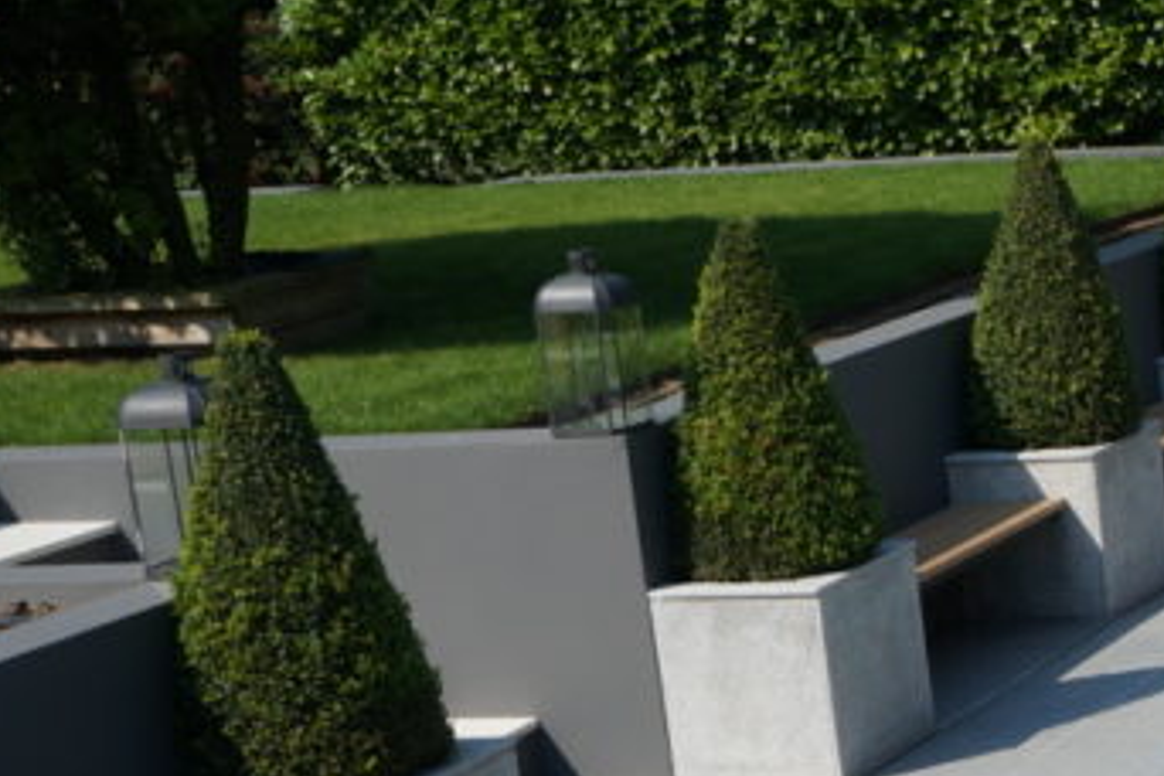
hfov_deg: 16.2
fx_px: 3581
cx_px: 1943
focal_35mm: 111
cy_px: 977
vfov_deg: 12.0
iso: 100
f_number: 8
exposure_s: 1/320
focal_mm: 21
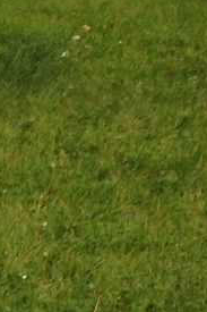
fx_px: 1554
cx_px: -585
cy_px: 456
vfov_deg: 11.0
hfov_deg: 6.4
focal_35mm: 180
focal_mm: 4.12
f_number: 2.4
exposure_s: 1/40
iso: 50
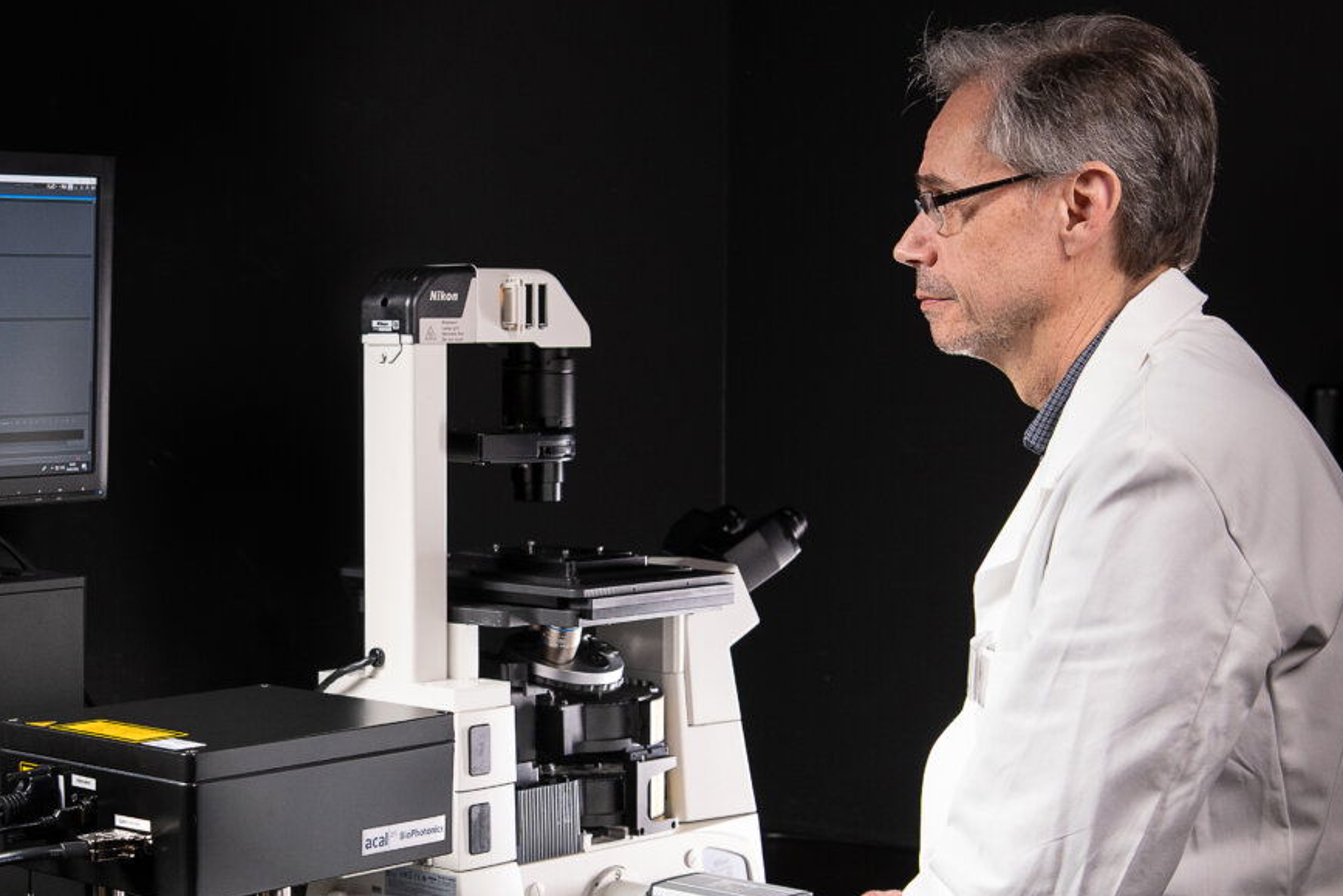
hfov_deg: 29.0
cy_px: 604
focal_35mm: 69
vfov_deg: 19.7
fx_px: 2574
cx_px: 407
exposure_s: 1/125
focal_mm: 39
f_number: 4
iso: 1600
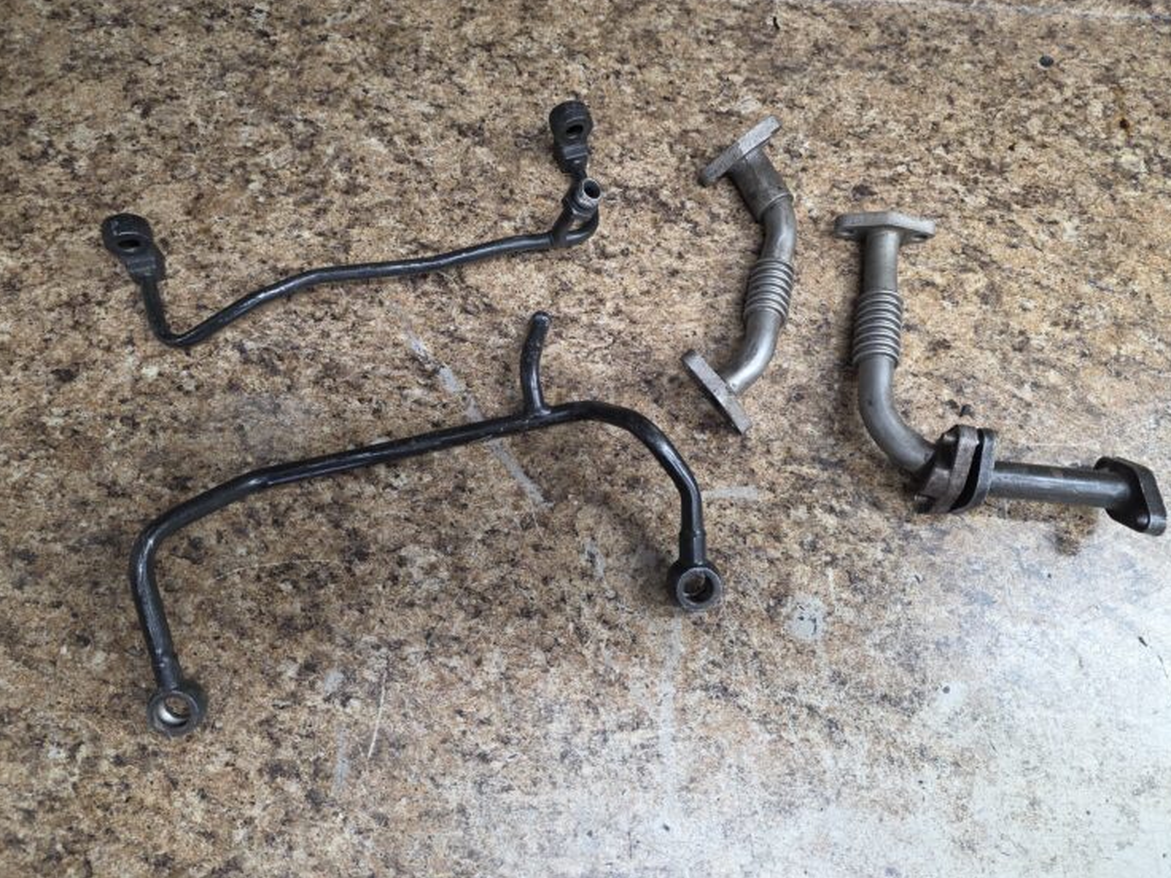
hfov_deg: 71.6
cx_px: 579
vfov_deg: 56.8
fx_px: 812
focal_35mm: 24
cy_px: 426
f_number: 1.7
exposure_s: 1/120
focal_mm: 6.3
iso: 160
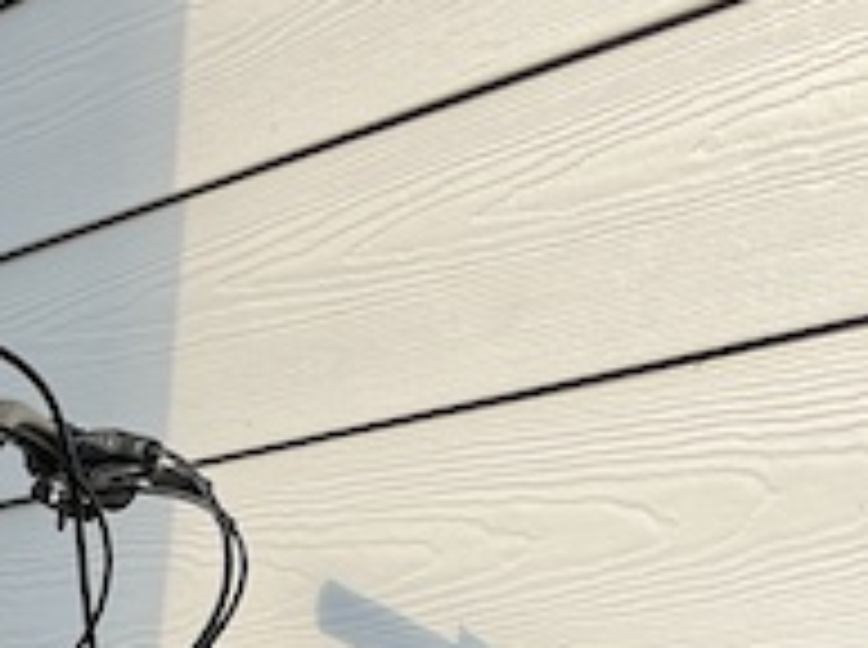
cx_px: -148
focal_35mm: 108
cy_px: 1332
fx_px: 2703
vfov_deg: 12.0
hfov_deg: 17.5
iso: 50
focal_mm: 5.1
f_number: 1.6
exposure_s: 1/542
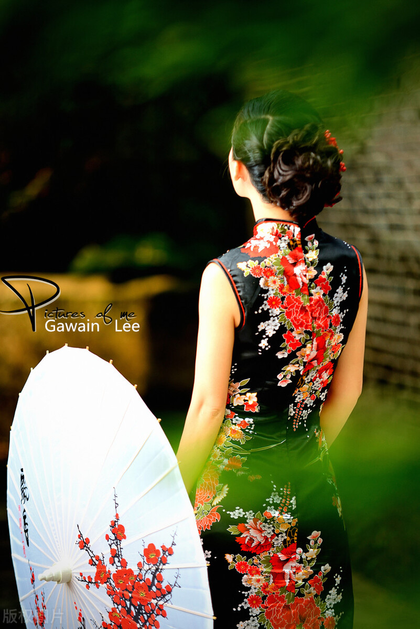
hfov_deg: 8.1
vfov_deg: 12.1
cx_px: 210
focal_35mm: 170
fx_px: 2972
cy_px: 314
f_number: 2.8
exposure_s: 1/200
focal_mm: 170
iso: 100
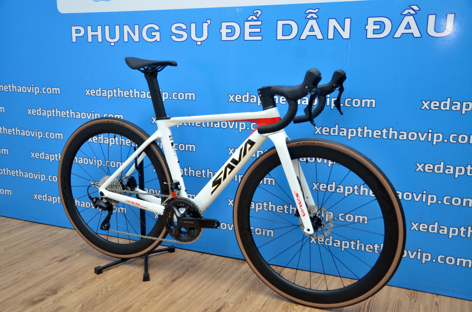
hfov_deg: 53.2
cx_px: 236
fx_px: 471
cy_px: 156
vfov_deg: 36.7
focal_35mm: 36
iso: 1000
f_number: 4
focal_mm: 24
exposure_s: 1/200
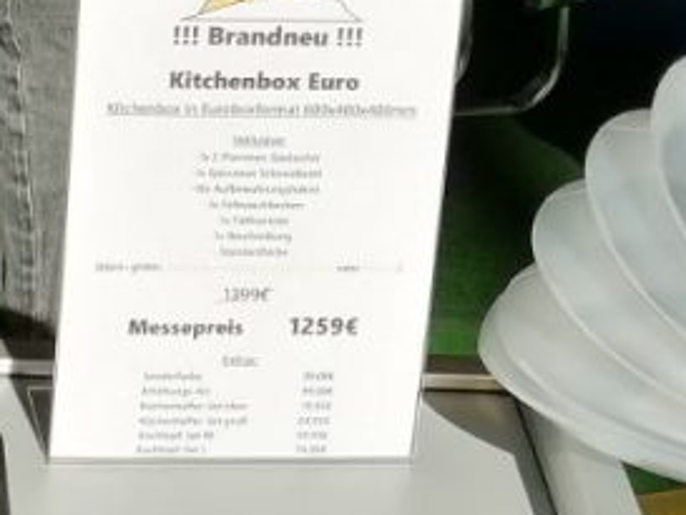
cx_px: -309
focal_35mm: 158
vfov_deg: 8.9
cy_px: 995
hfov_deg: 12.0
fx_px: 3133
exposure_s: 1/876
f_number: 1.8
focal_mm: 3.9
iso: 50
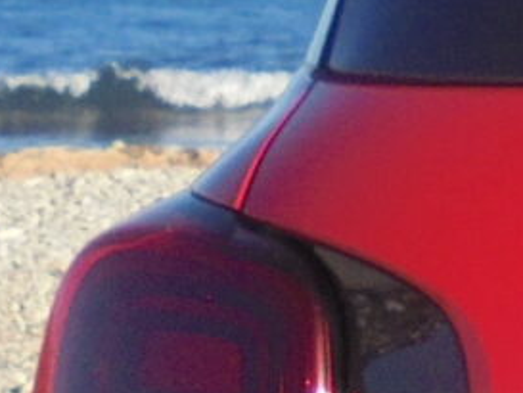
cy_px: 475
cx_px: 1326
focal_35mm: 183
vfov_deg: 8.0
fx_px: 2766
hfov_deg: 9.4
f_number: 3.5
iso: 100
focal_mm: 4.6
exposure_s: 1/640
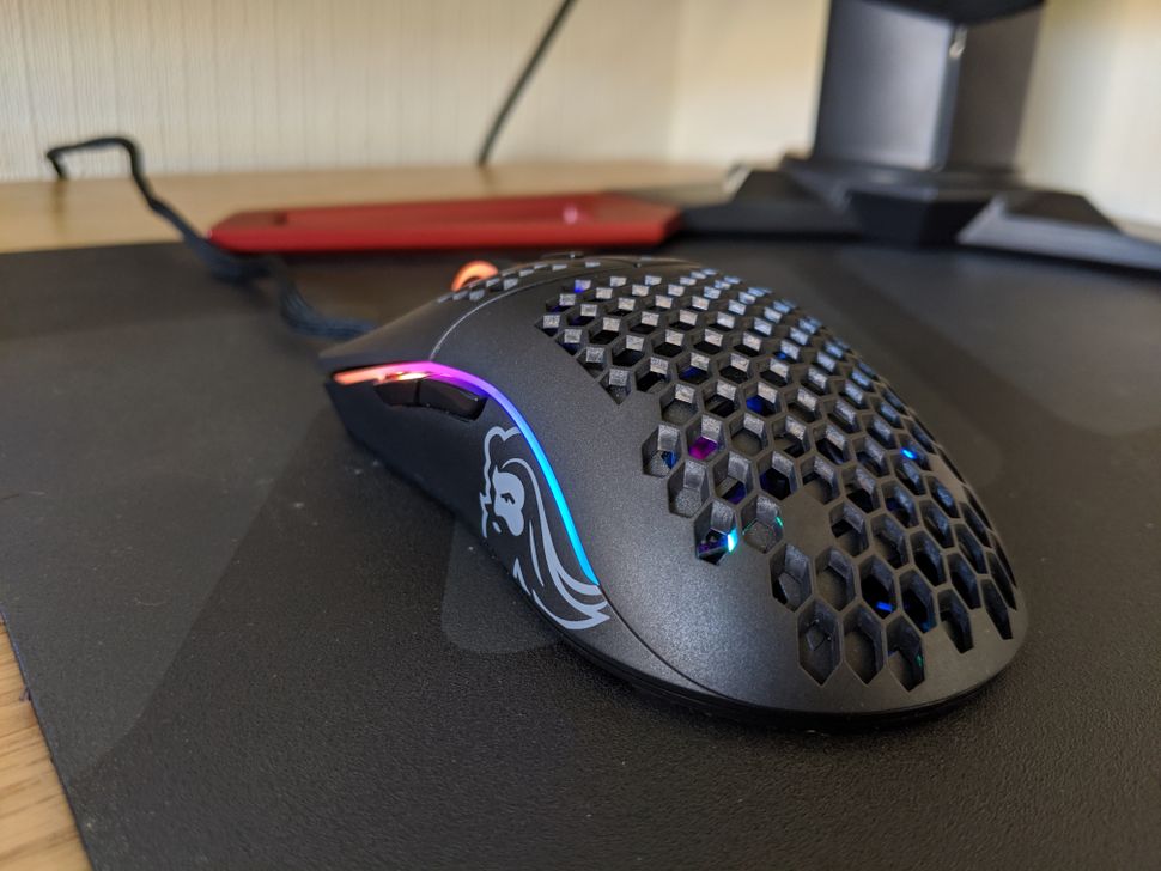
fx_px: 906
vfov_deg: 51.4
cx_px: 580
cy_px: 436
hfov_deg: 65.3
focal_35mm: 27
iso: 108
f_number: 1.8
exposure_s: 1/23.7
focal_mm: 4.44
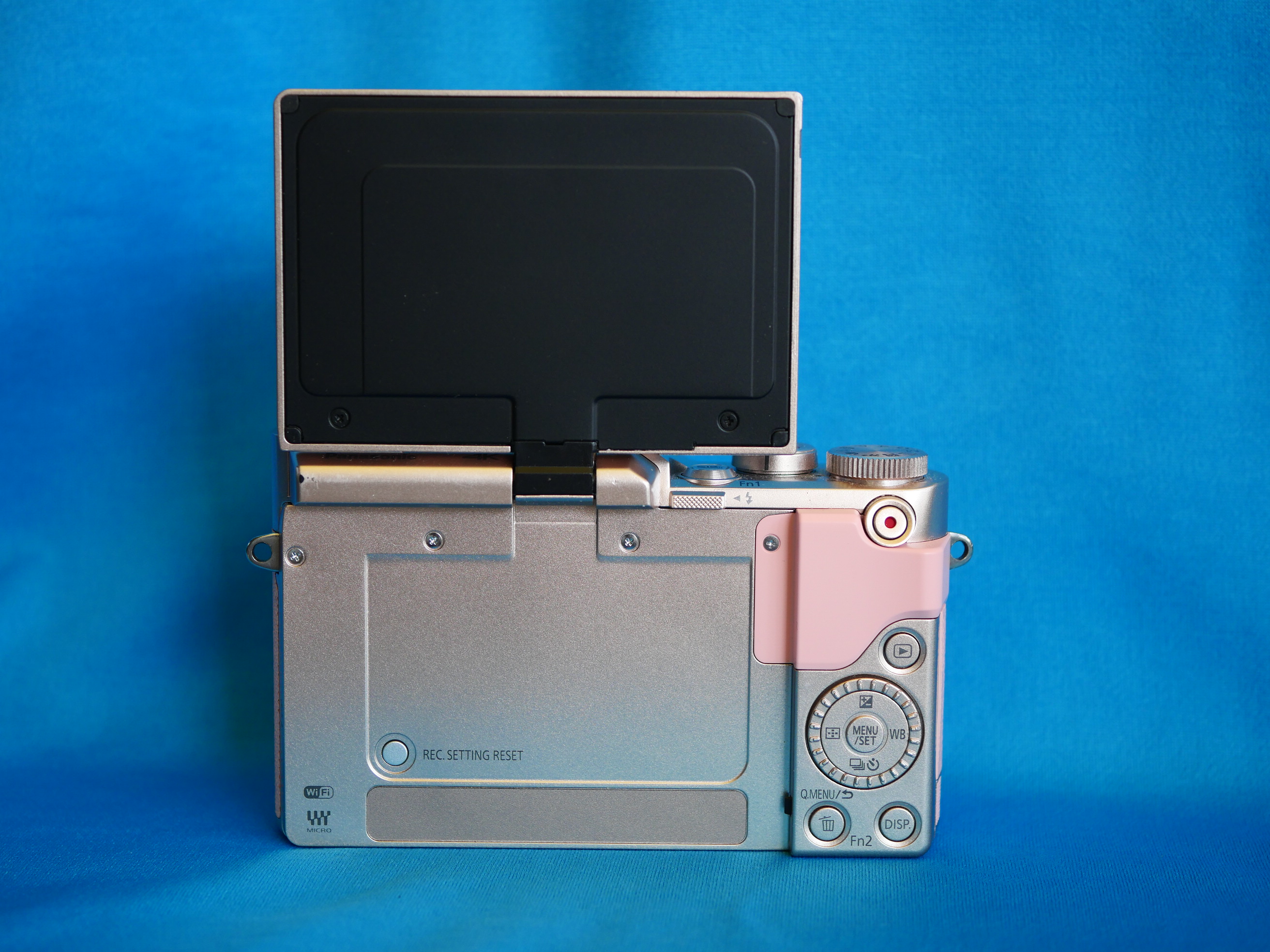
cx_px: 635
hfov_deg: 32.2
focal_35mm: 60
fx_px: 2201
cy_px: 476
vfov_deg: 24.4
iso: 320
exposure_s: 1/60
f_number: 3.2
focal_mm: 30
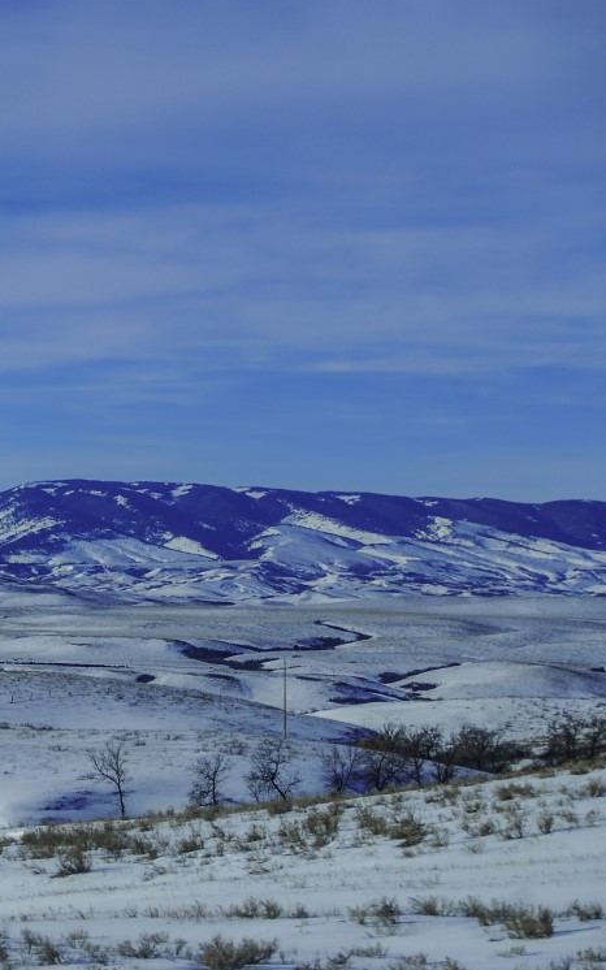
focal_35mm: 113
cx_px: -34
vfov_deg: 18.4
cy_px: 480
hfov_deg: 11.4
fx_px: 2987
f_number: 5.6
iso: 200
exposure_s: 1/1000
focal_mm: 48
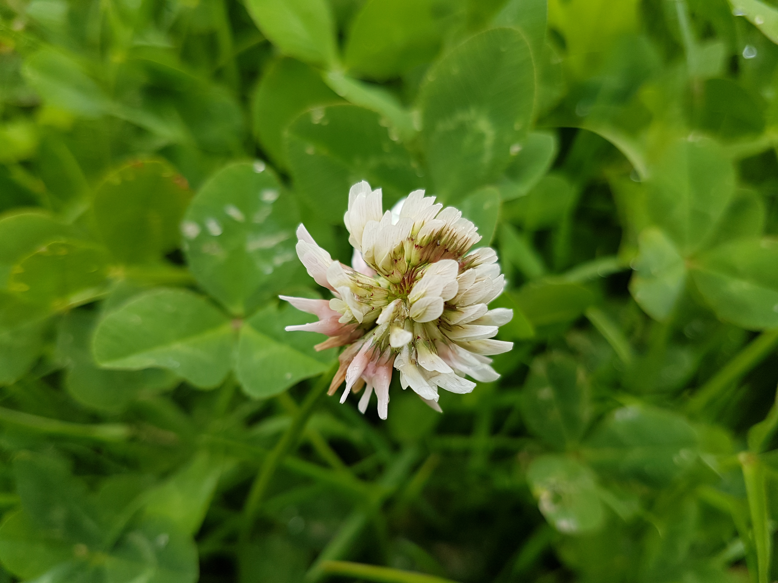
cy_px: 292
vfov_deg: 53.1
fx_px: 584
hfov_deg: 67.3
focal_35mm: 26
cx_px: 389
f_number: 1.7
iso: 40
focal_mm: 4.2
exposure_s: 1/310
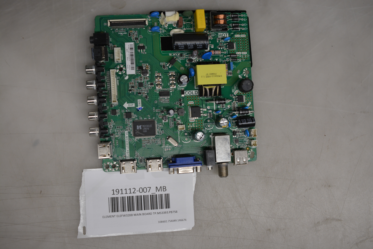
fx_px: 389
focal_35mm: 38
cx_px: 186
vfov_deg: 35.5
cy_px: 124
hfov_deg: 51.3
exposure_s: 1/160
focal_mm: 25
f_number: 6.3
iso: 1000
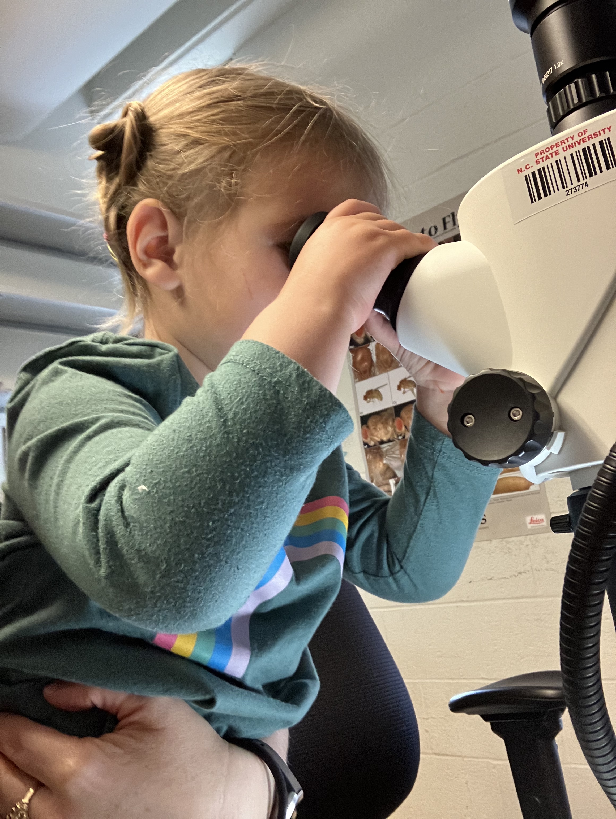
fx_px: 758
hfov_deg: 44.2
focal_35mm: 32
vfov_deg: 56.8
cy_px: 410
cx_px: 308
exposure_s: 1/30
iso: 320
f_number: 2.2
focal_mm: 2.87
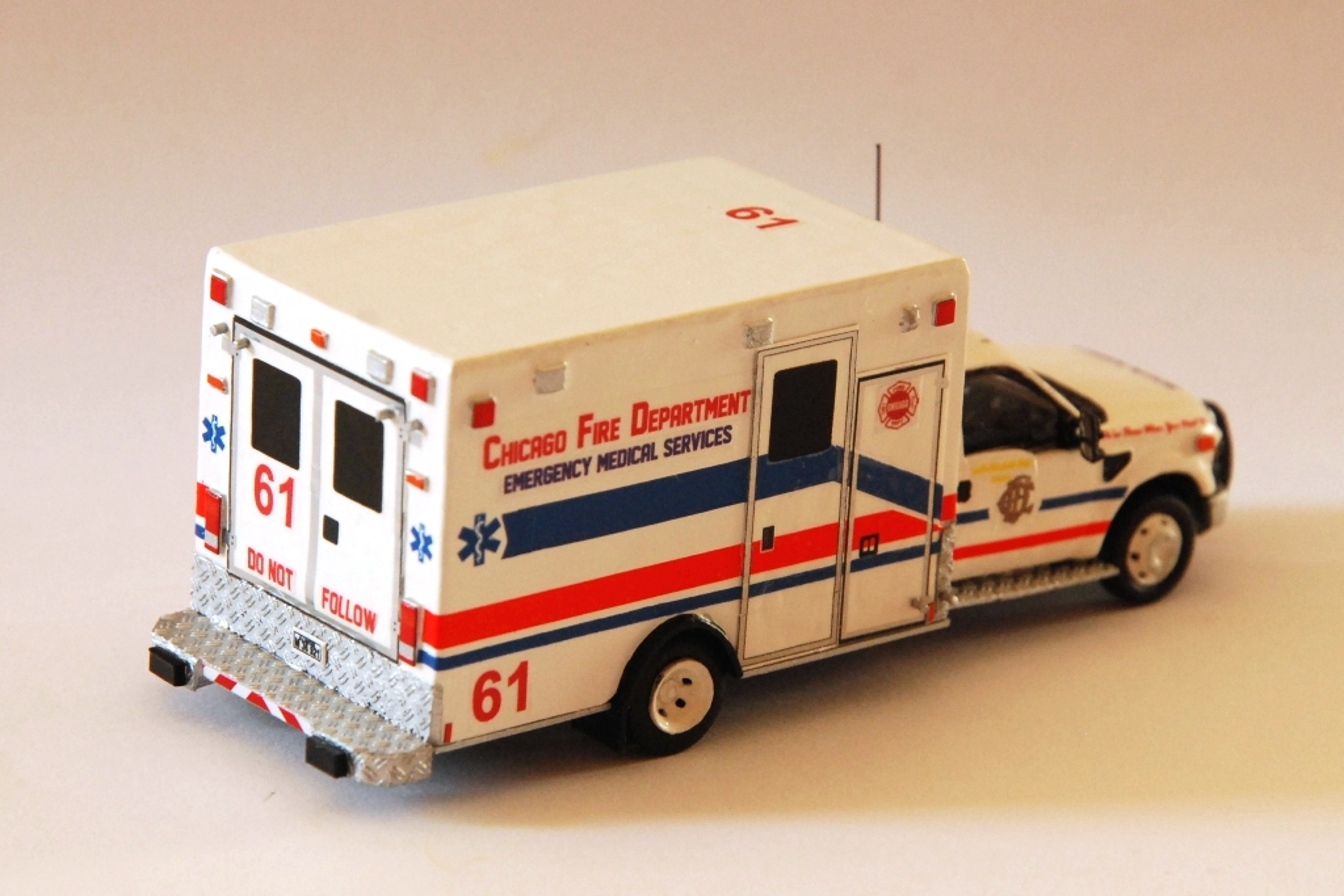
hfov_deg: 13.0
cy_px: 448
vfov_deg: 8.7
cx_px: 672
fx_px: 5880
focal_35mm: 158
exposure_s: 1/60
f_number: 13
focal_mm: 105
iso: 800
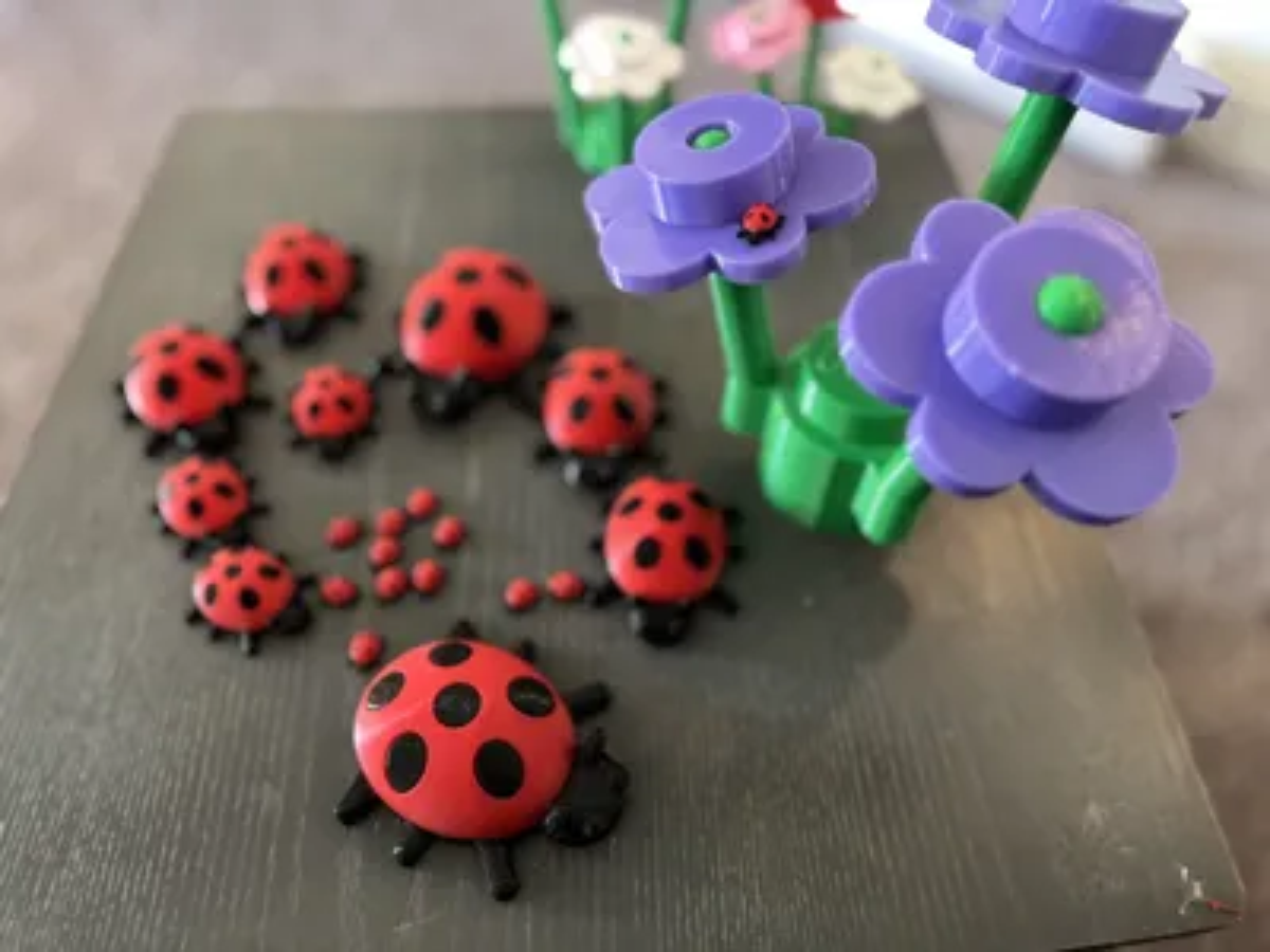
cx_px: 635
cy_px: 476
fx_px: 881
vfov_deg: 56.8
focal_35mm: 24
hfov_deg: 71.6
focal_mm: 6.76
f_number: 1.78
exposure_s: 1/60
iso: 500
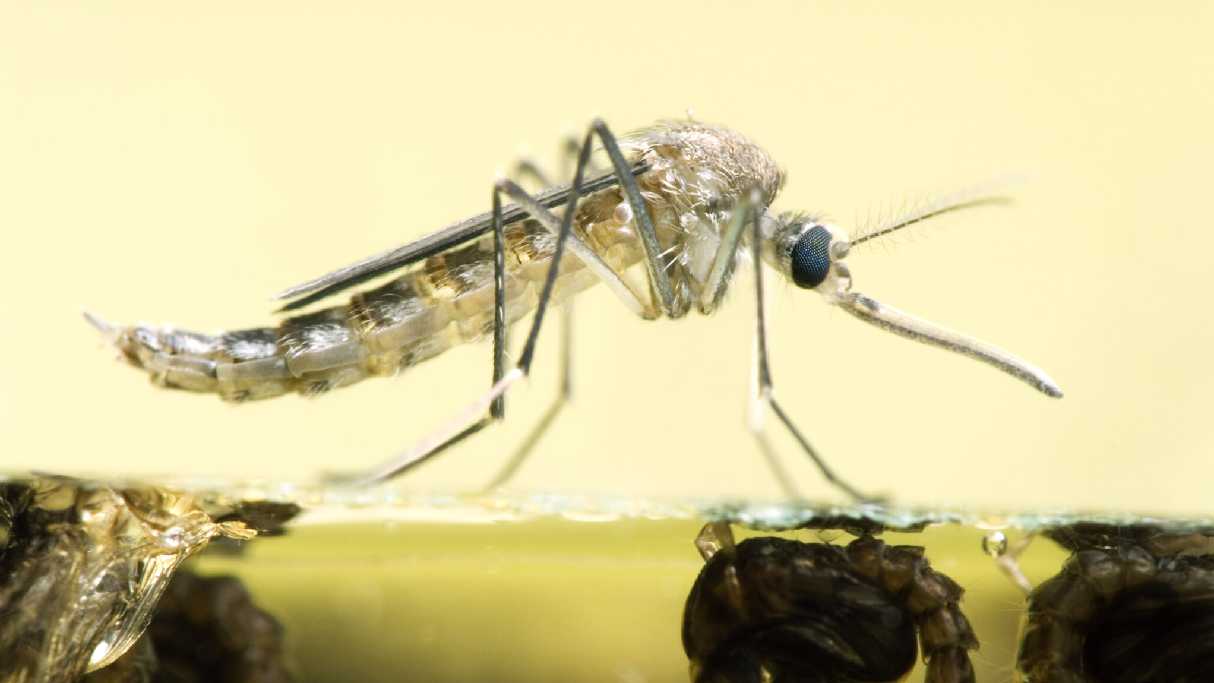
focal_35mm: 166
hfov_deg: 13.0
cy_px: 402
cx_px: 606
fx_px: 5329
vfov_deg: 7.3
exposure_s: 1/250
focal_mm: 105
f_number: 32
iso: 160
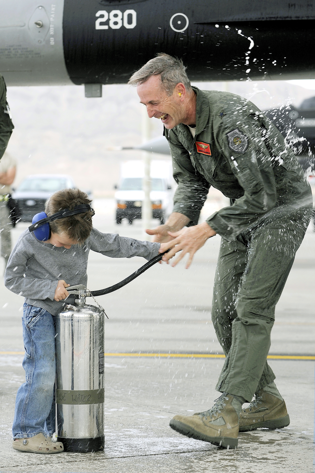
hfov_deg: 13.4
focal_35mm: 102
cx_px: 158
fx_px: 1340
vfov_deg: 20.0
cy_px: 236
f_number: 4.5
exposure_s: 1/250
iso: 200
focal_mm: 102
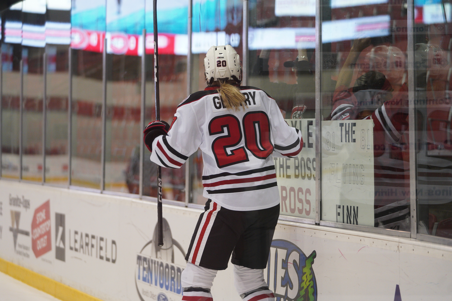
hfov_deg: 18.1
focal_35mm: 113
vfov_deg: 12.1
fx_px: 1419
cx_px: 226
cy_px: 150
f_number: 2.8
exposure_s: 1/800
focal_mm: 113
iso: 2000
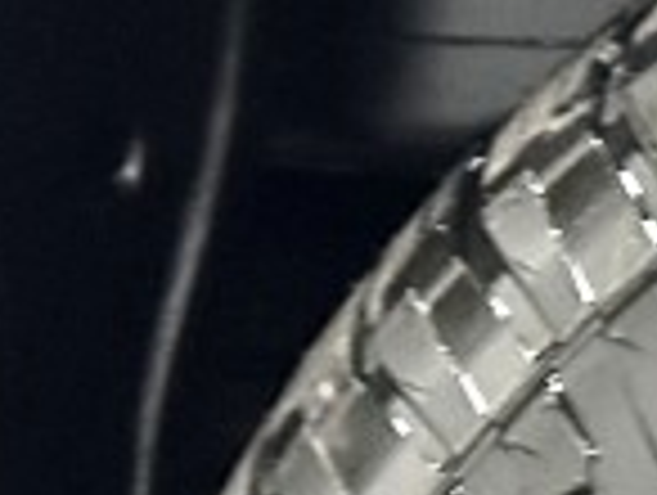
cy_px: 1359
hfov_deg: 5.6
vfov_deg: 4.3
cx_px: 1696
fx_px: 6388
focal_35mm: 336
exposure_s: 1/20
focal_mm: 6.86
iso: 640
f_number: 1.78
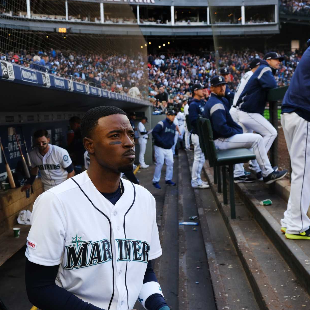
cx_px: 114
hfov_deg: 33.2
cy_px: 170
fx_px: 517
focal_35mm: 51
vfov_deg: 33.4
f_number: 4.5
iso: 640
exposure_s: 1/500
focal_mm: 24.3
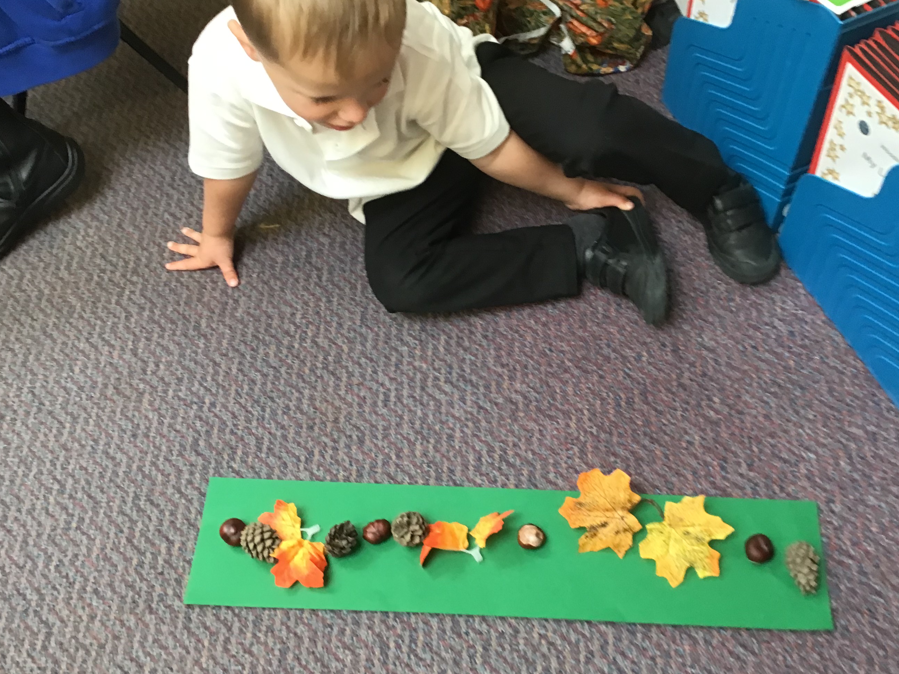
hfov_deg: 47.9
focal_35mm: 39
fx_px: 1013
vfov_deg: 36.8
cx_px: 439
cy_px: 379
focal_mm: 3.3
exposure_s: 1/33
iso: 100
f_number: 2.4
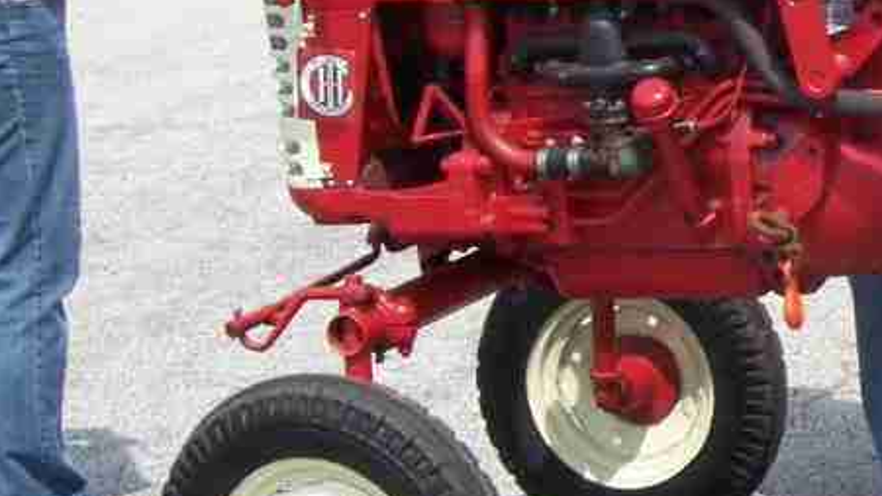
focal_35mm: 154
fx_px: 3601
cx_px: 1139
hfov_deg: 13.5
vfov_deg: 7.9
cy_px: 122
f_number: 6.3
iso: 80
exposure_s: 1/320
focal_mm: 8.7
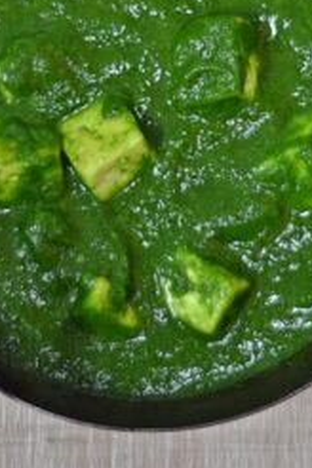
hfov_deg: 8.1
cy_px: 58
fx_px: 2197
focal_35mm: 169
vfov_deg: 12.1
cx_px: 160
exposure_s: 1/60
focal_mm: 50
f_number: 1.8
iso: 1800
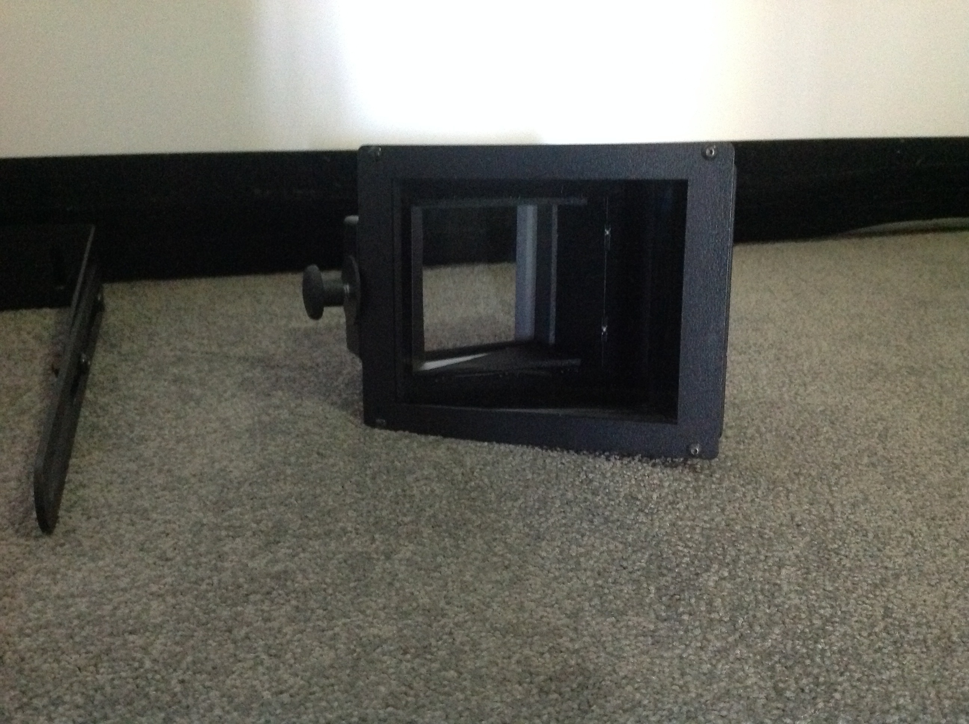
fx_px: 978
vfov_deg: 40.6
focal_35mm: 35
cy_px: 362
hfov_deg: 52.7
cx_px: 484
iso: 640
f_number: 2.4
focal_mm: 4.28
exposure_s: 1/15
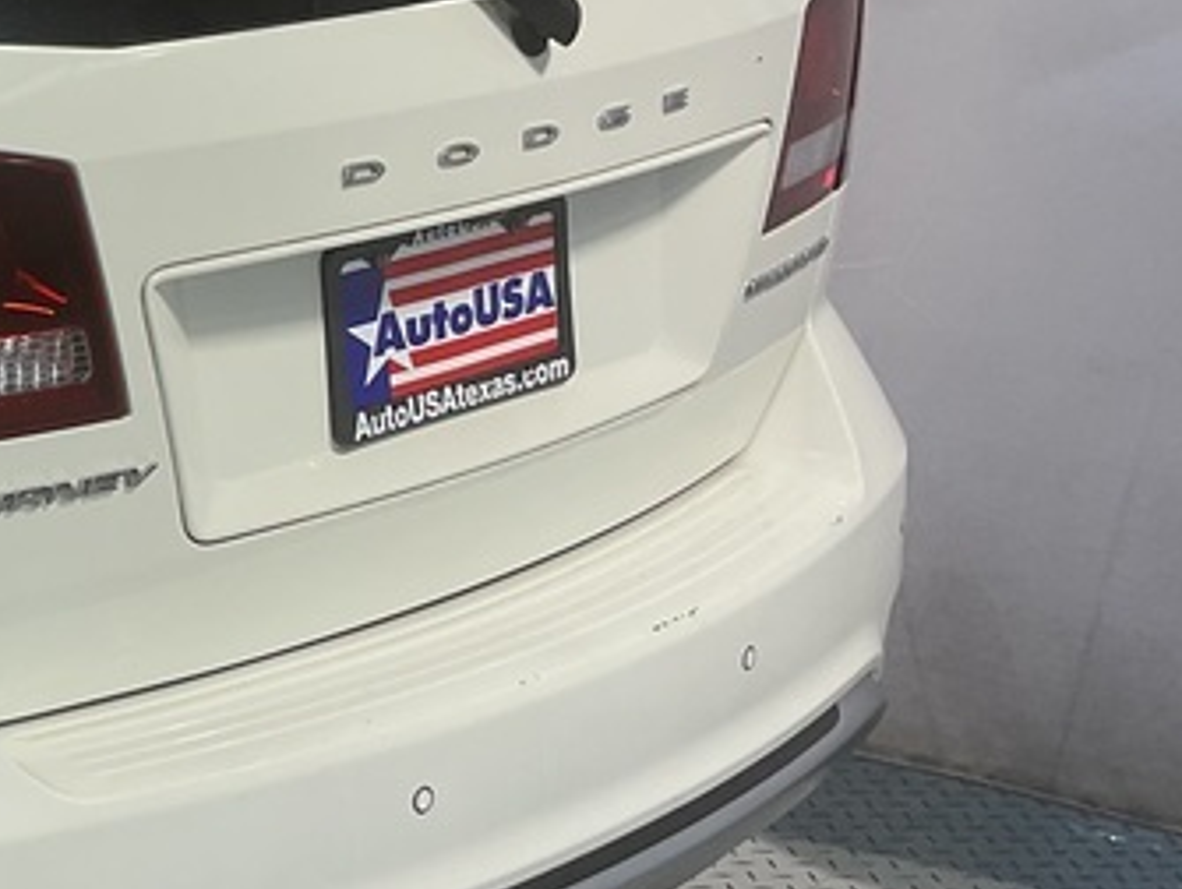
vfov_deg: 17.8
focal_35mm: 83
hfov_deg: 20.9
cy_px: 409
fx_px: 2837
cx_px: -452
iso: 25
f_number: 1.8
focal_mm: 3
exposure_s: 1/120
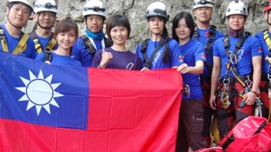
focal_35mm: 55
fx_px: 395
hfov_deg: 37.8
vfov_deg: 21.8
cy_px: 77
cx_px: 147
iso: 400
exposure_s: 1/60
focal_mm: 22
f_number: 4.5
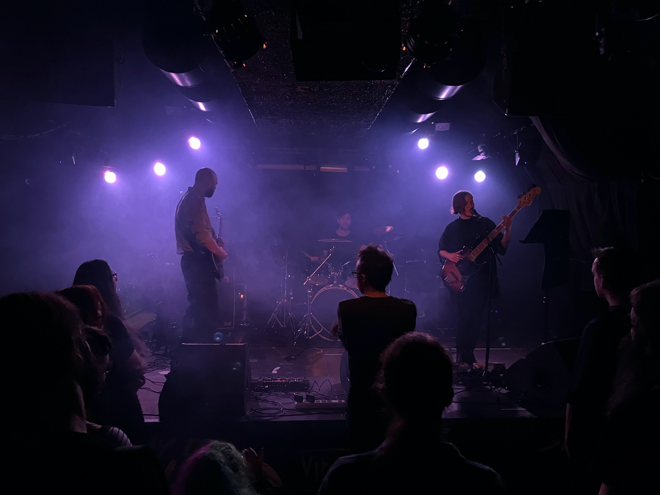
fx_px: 534
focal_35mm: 28
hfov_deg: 63.4
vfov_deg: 49.7
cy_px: 248
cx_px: 330
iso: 800
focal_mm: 3.99
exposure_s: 1/15
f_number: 1.8
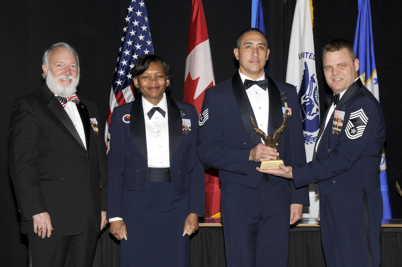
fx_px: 1171
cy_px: 134
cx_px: 201
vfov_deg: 13.0
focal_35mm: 105
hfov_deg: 19.5
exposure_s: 1/60
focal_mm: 70
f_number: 11
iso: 200
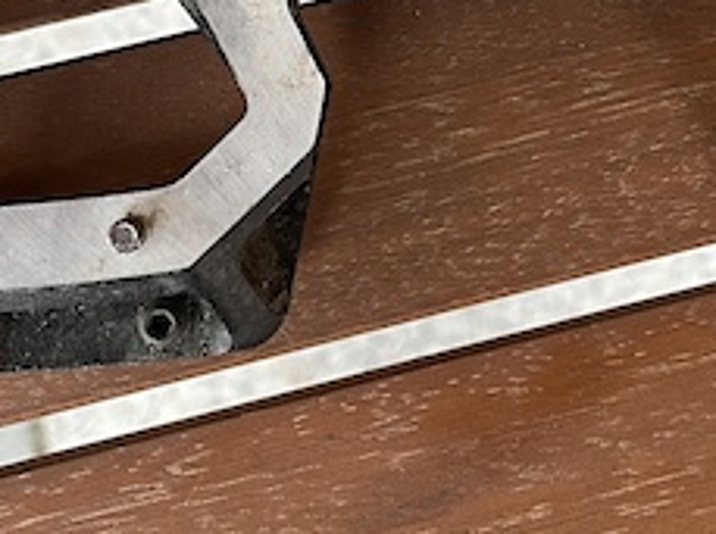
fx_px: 1879
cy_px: -128
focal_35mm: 91
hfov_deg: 21.3
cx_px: 569
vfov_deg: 15.5
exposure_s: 1/83
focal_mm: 4.2
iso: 125
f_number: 1.6
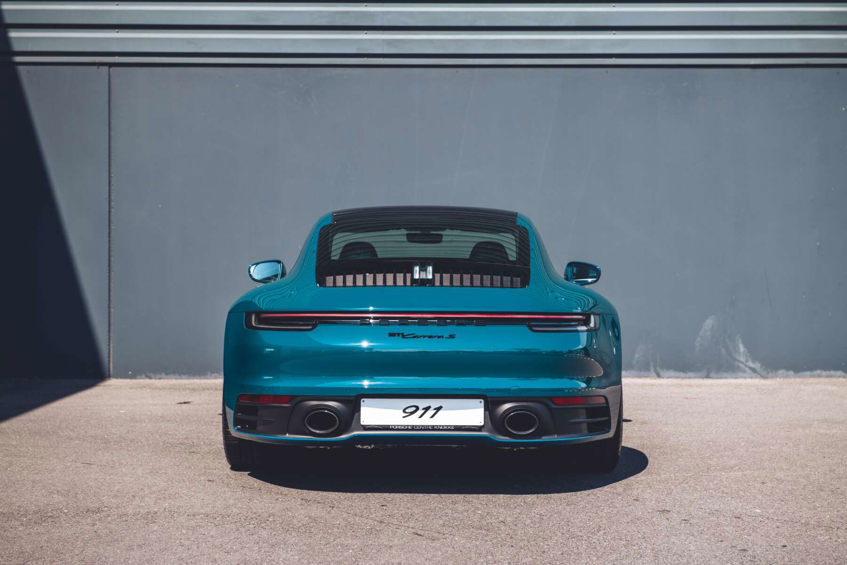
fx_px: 1647
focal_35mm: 70
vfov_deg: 19.5
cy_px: 282
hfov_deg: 28.8
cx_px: 424
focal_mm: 70
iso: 200
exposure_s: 1/400
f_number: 5.6
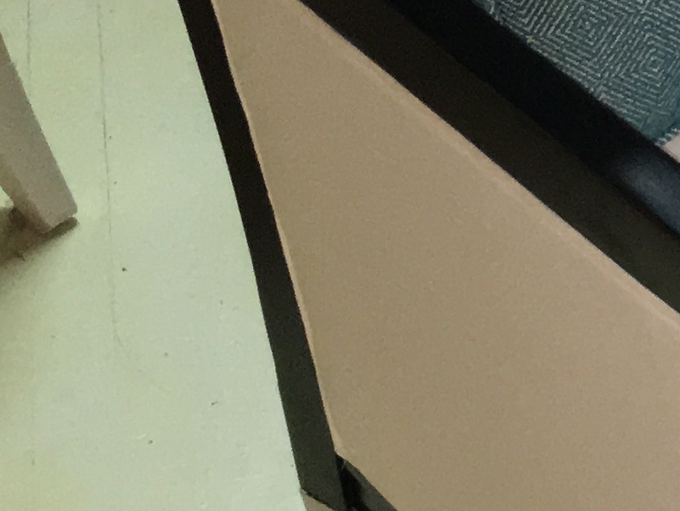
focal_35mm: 146
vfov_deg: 10.1
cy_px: 116
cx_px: 1395
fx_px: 2868
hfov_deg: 11.9
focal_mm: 4.15
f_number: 2.2
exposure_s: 1/24
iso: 80
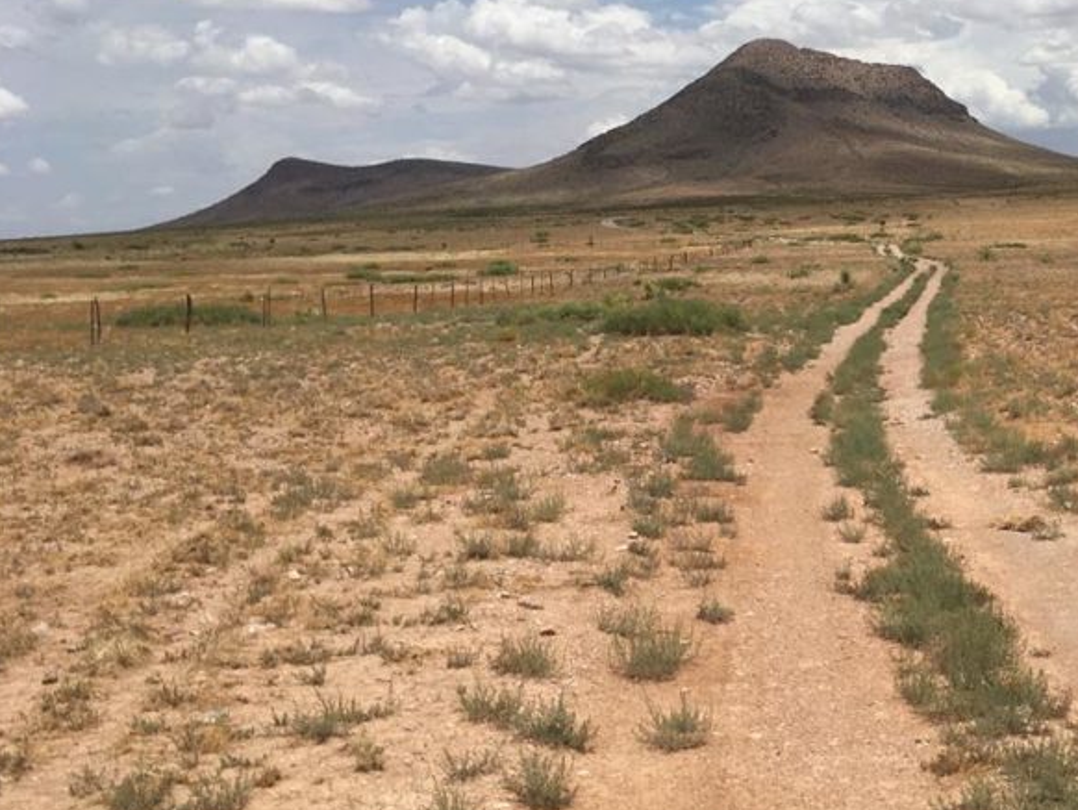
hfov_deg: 35.7
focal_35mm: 51
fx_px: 1589
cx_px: 930
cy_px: 271
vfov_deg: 28.4
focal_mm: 4.15
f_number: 2.2
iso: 25
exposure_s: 1/4274
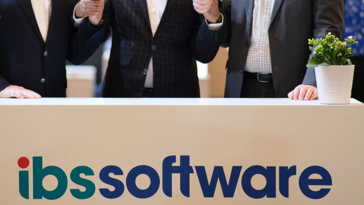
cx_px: 147
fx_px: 1872
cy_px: 38
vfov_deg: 6.2
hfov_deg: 11.1
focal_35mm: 194
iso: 800
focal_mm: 85
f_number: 1.8
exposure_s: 1/160
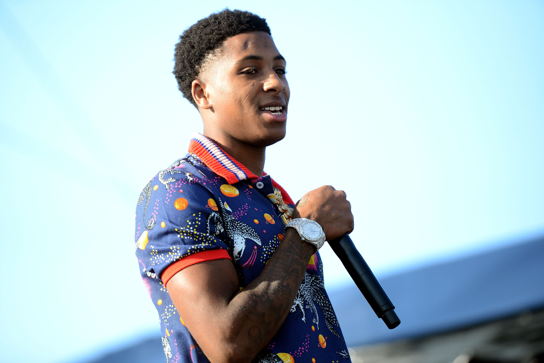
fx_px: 2948
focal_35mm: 195
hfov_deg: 10.5
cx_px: 272
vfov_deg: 7.1
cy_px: 182
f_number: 2.8
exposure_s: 1/4000
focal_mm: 195
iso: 1000
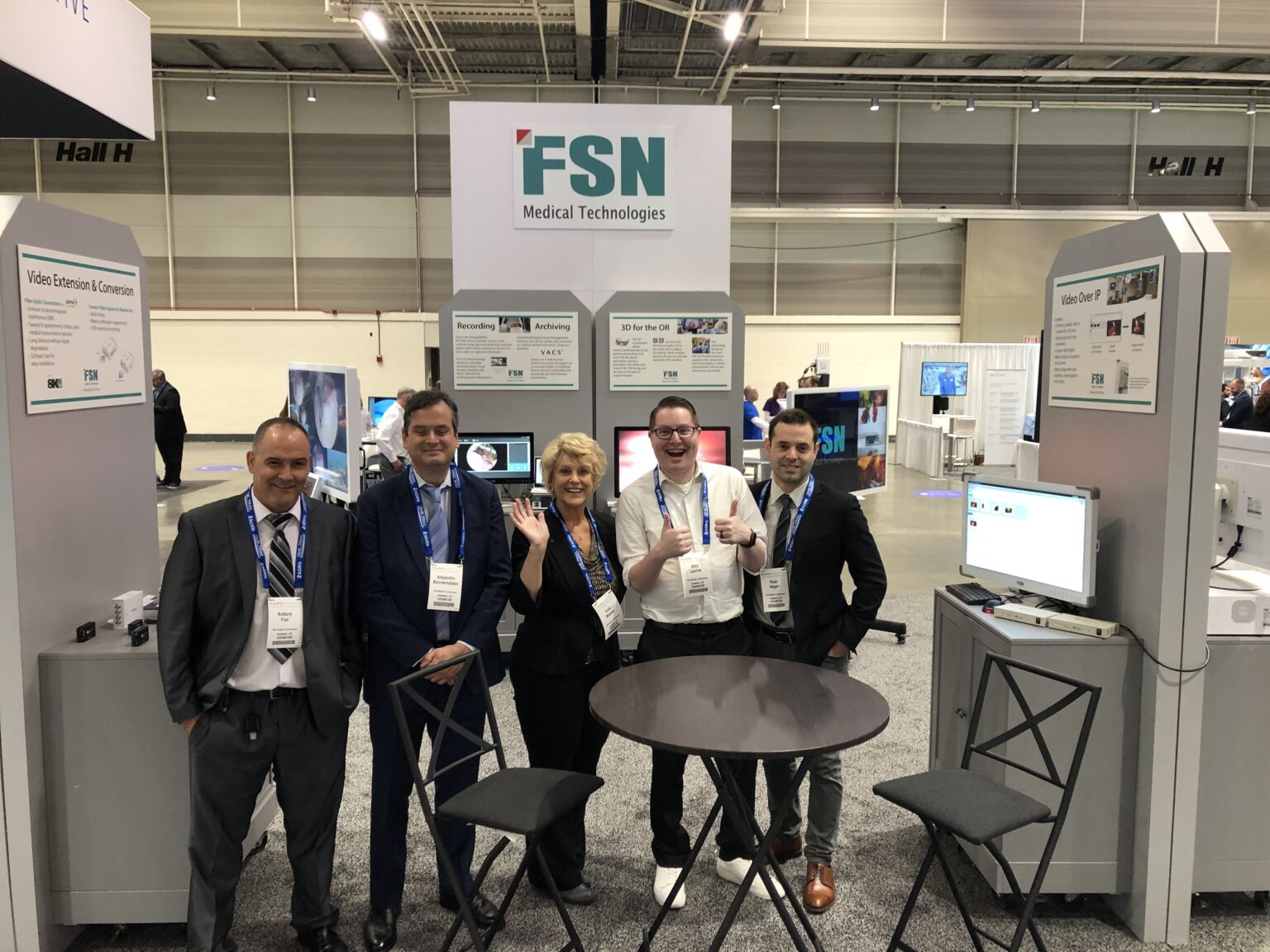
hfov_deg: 63.4
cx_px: 635
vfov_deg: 49.7
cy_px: 476
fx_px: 1027
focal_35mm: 28
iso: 40
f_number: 1.8
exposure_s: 1/20
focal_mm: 3.99
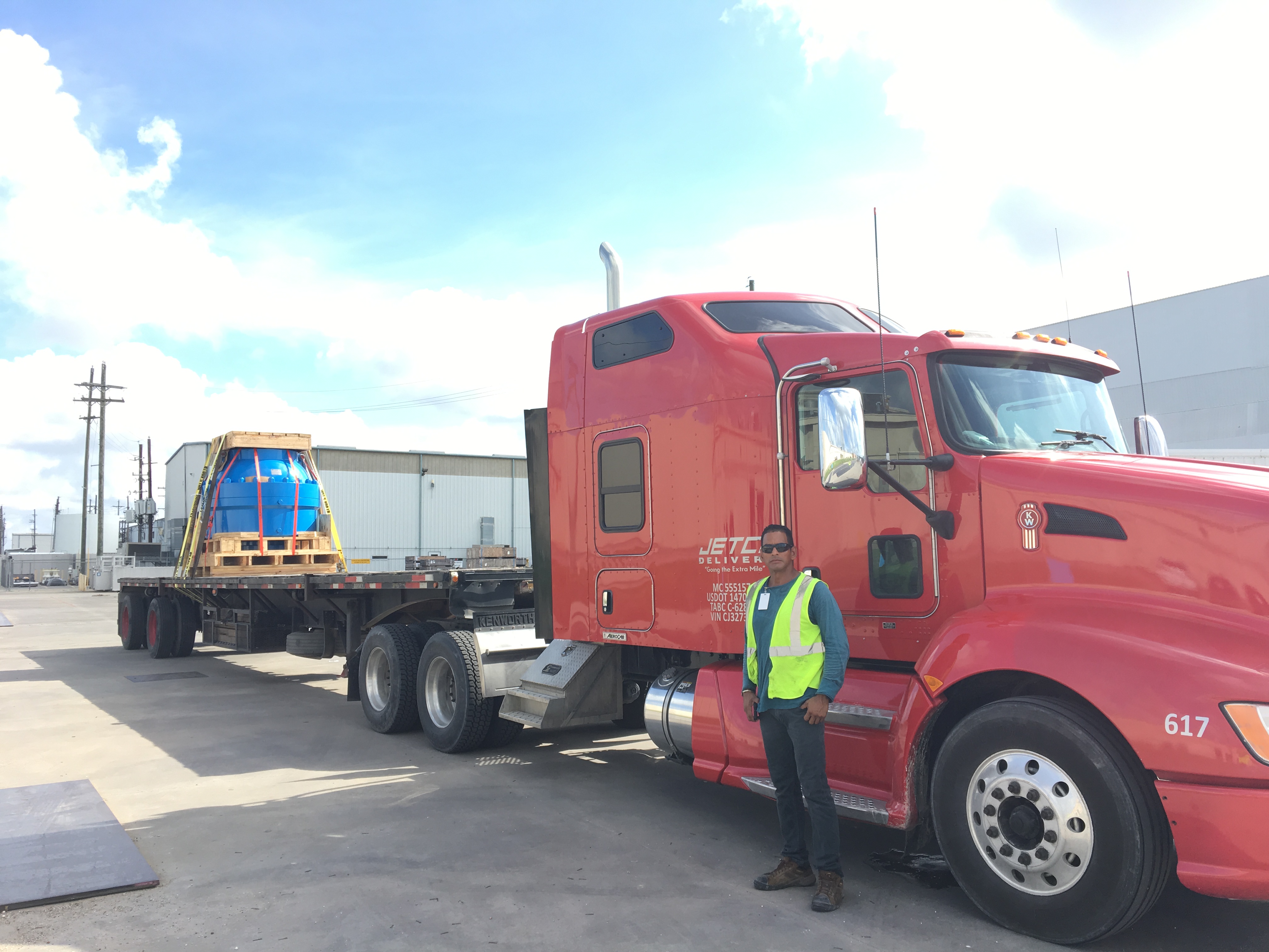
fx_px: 1063
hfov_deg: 61.7
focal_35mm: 29
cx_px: 634
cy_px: 476
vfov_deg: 48.2
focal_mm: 4.15
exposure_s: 1/657
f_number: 2.2
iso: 25
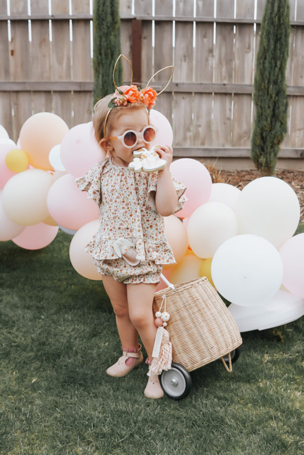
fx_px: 531
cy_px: 228
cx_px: 152
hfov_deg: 32.0
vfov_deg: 46.4
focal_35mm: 42
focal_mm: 28
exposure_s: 1/160
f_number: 4
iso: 100
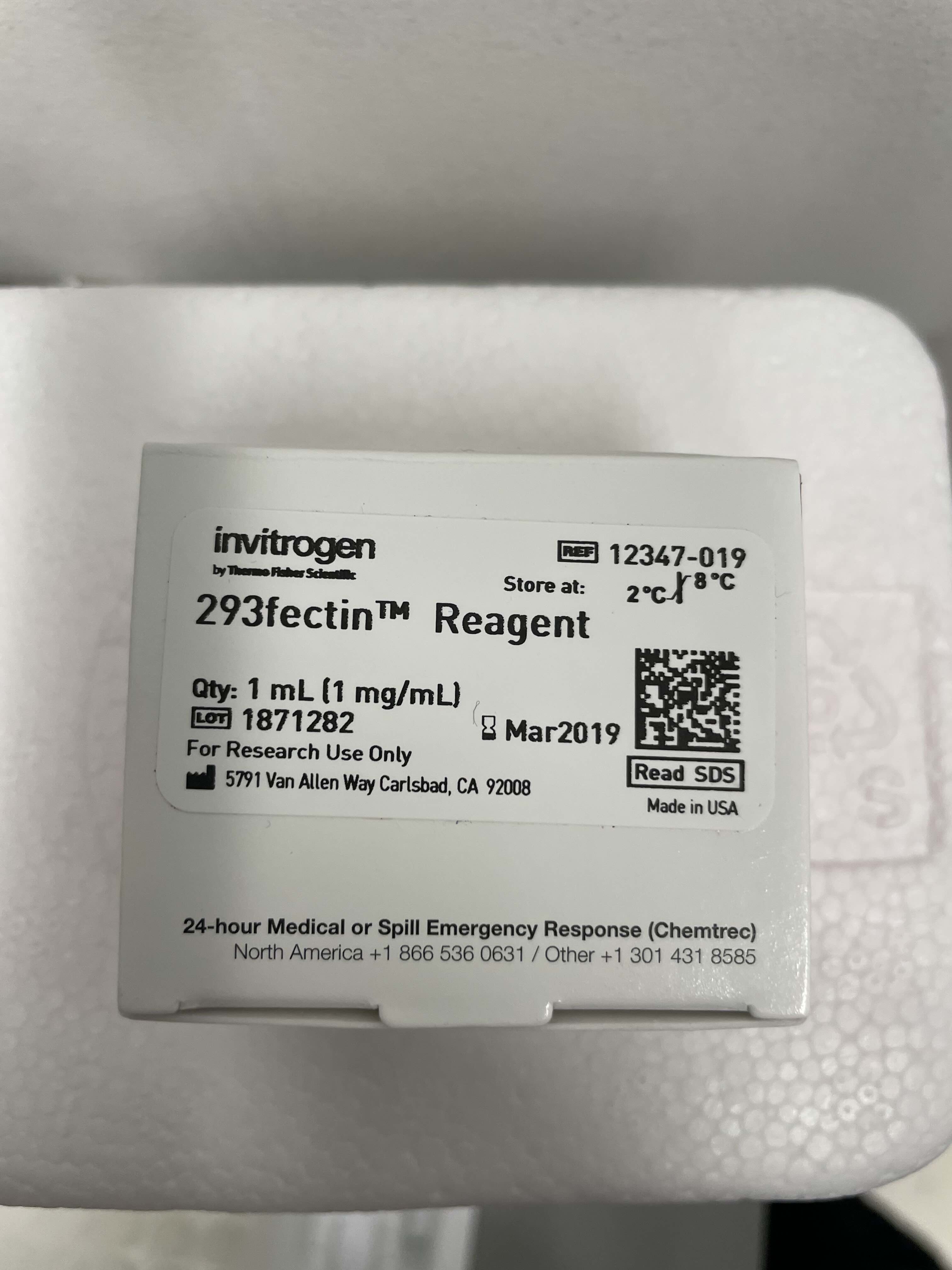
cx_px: 476
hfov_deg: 53.1
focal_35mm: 26
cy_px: 635
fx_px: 953
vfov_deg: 67.3
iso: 125
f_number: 1.6
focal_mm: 4.2
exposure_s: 1/120
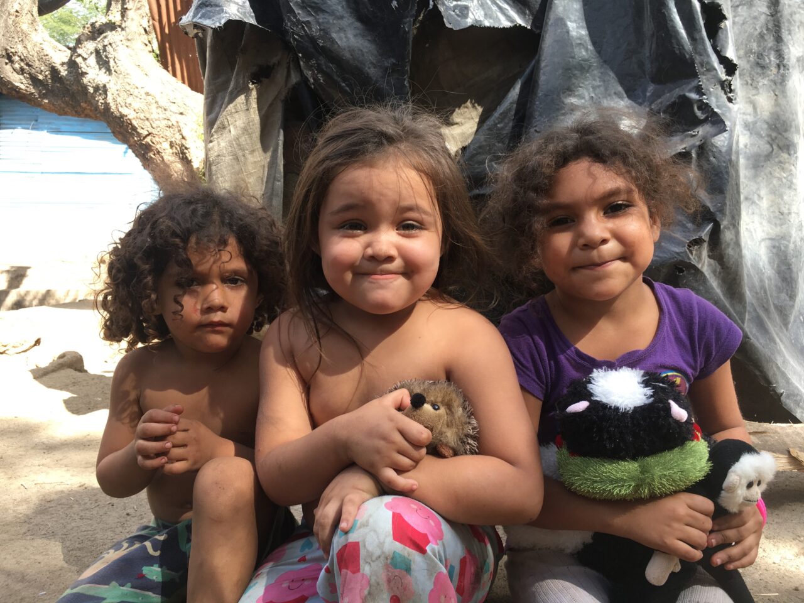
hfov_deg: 61.7
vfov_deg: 48.2
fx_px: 674
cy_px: 302
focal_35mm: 29
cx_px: 402
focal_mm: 4.15
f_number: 2.2
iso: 25
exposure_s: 1/191
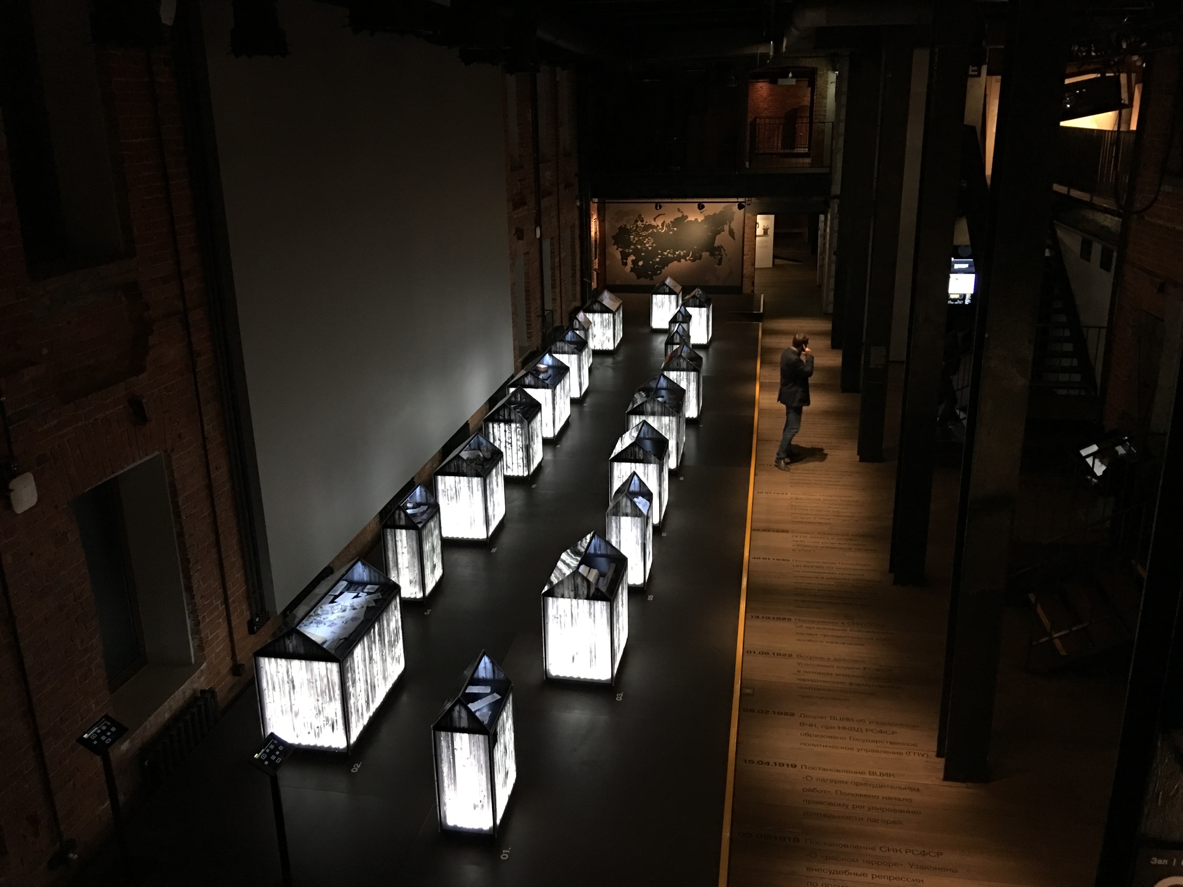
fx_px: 991
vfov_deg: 48.2
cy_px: 444
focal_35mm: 29
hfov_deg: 61.7
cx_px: 592
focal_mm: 4.15
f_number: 2.2
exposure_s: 1/8
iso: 125
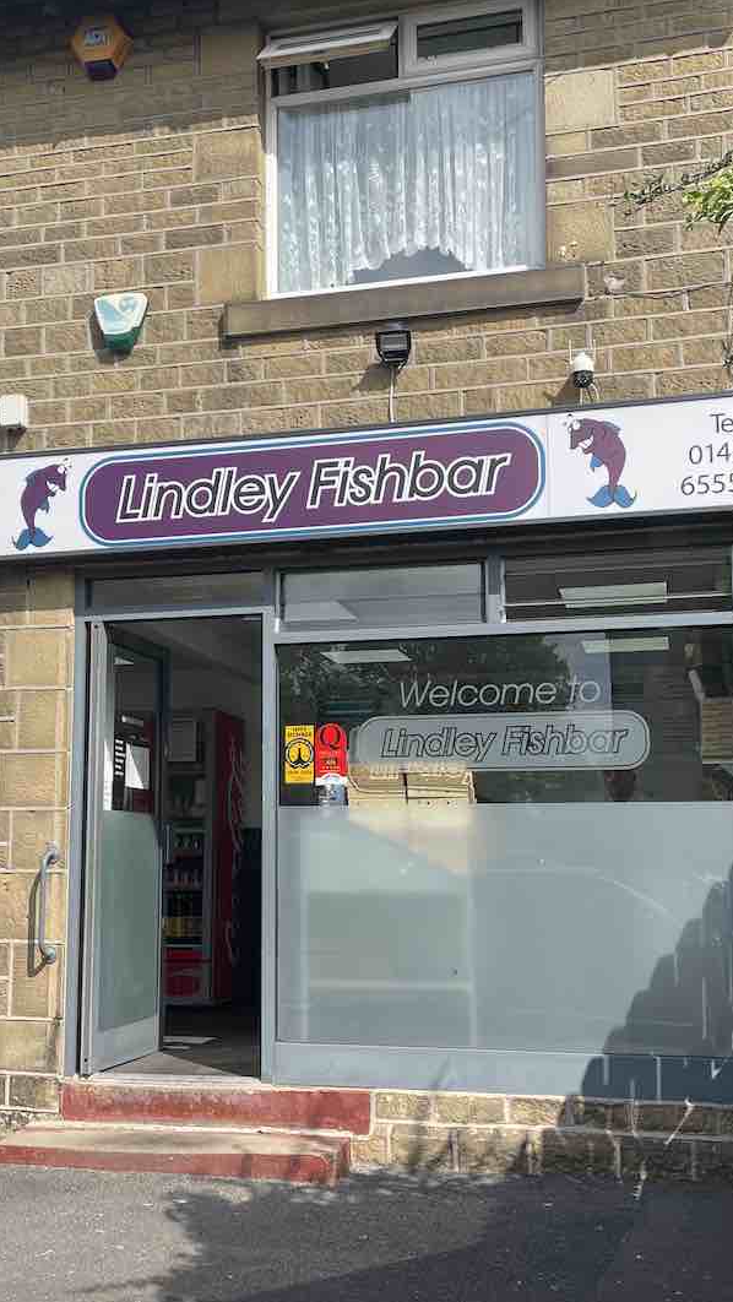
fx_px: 1381
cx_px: 327
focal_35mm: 40
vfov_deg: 50.4
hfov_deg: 29.7
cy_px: 686
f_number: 1.6
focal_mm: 4.2
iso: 32
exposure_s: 1/2257
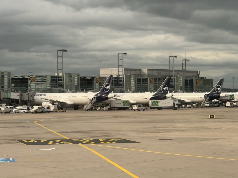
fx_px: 825
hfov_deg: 16.4
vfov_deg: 12.3
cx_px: 119
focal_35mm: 120
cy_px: 89
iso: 80
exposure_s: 1/334
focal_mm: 15.66
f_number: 2.8
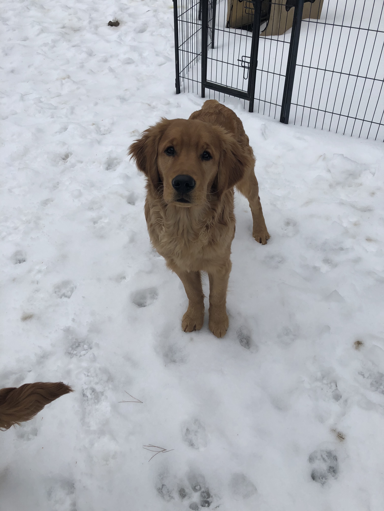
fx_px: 414
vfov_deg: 63.4
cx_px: 192
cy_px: 256
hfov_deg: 49.7
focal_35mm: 28
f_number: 1.8
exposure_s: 1/1715
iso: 20
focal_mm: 3.99
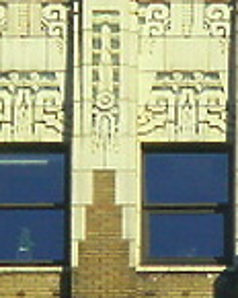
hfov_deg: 1.3
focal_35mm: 1180
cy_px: 105
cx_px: 67
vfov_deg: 1.6
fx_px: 10390
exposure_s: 1/640
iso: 100
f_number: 7.1
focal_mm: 49.27
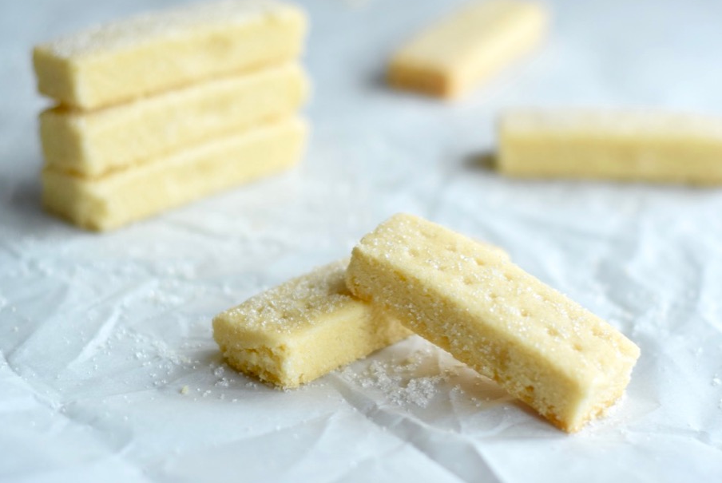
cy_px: 236
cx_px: 396
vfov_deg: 16.5
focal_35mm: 83
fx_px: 1666
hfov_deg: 24.4
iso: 400
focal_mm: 50
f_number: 2.5
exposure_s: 1/80
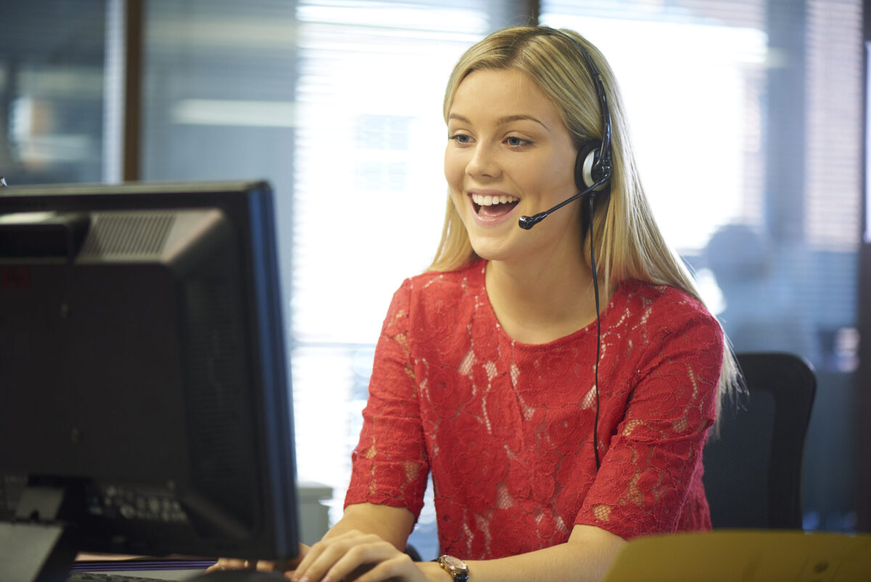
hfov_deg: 19.4
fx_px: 2541
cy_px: 291
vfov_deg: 13.1
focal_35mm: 105
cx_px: 436
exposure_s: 1/125
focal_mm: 105
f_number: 2.8
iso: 1000
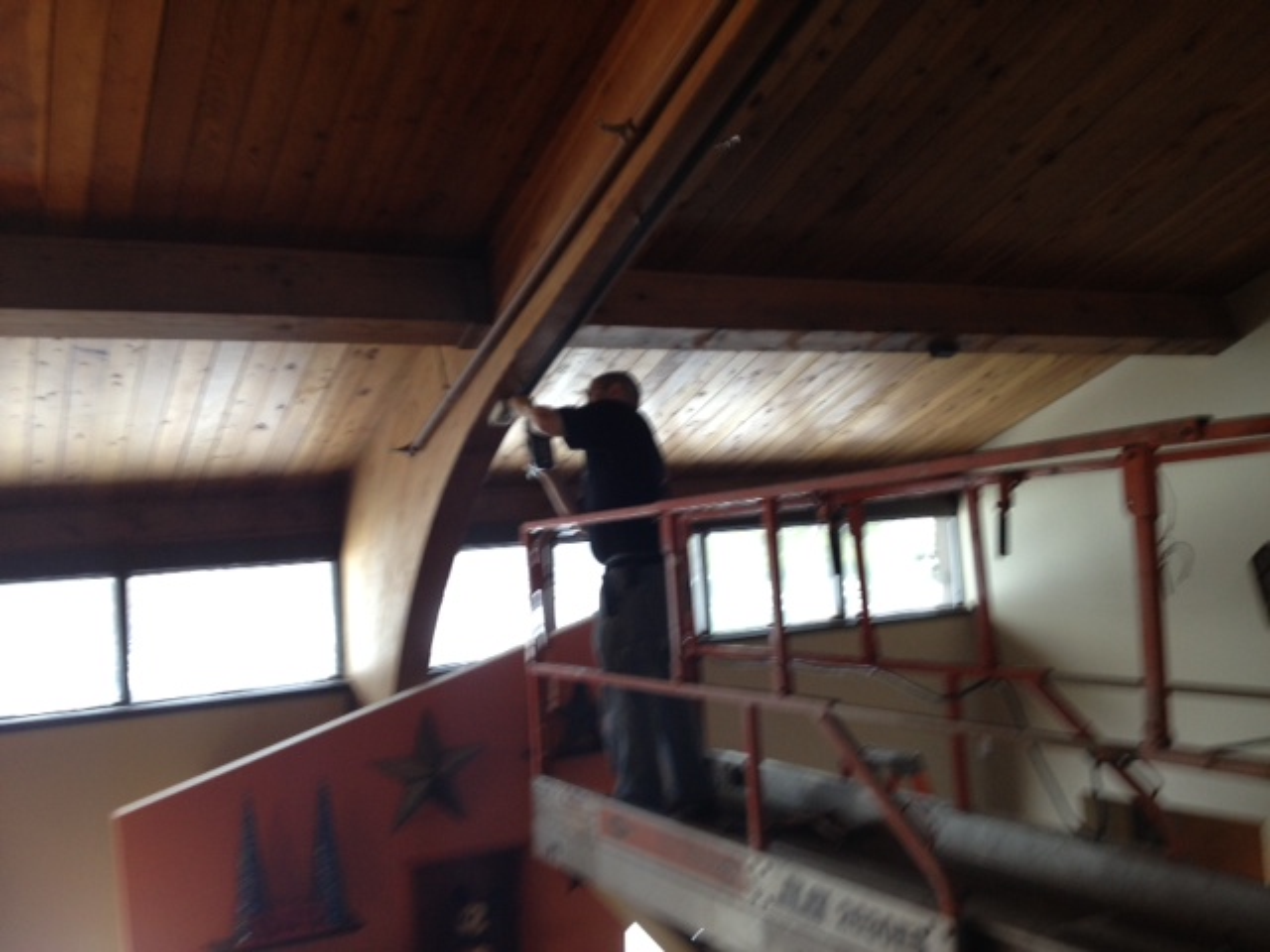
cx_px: 635
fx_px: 1284
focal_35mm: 35
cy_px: 476
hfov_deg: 52.6
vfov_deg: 40.7
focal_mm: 4.28
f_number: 2.4
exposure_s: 1/20
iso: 80
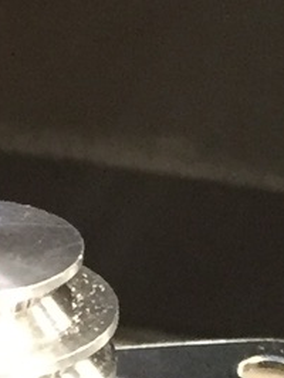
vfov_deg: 8.1
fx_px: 2436
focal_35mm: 223
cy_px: 966
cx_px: -104
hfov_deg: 6.6
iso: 250
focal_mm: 4.15
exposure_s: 1/20
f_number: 2.2
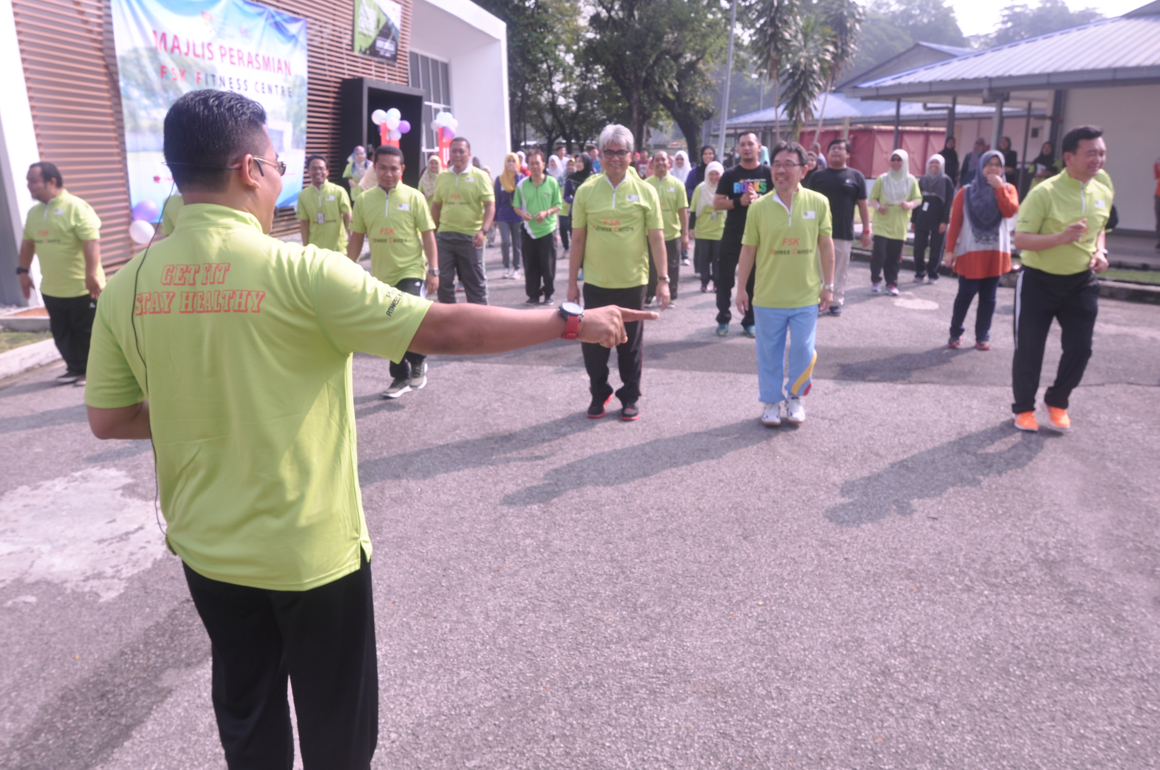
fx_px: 772
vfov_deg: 53.0
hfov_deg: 73.8
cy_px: 385
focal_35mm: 24
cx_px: 580
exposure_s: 1/200
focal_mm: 16
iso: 200
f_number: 9
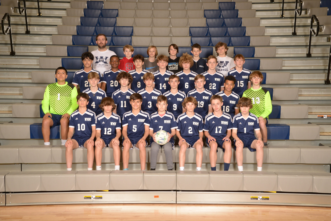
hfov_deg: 38.2
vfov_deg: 26.0
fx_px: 478
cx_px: 166
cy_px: 110
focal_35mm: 52
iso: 640
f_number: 8
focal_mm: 52
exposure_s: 1/160
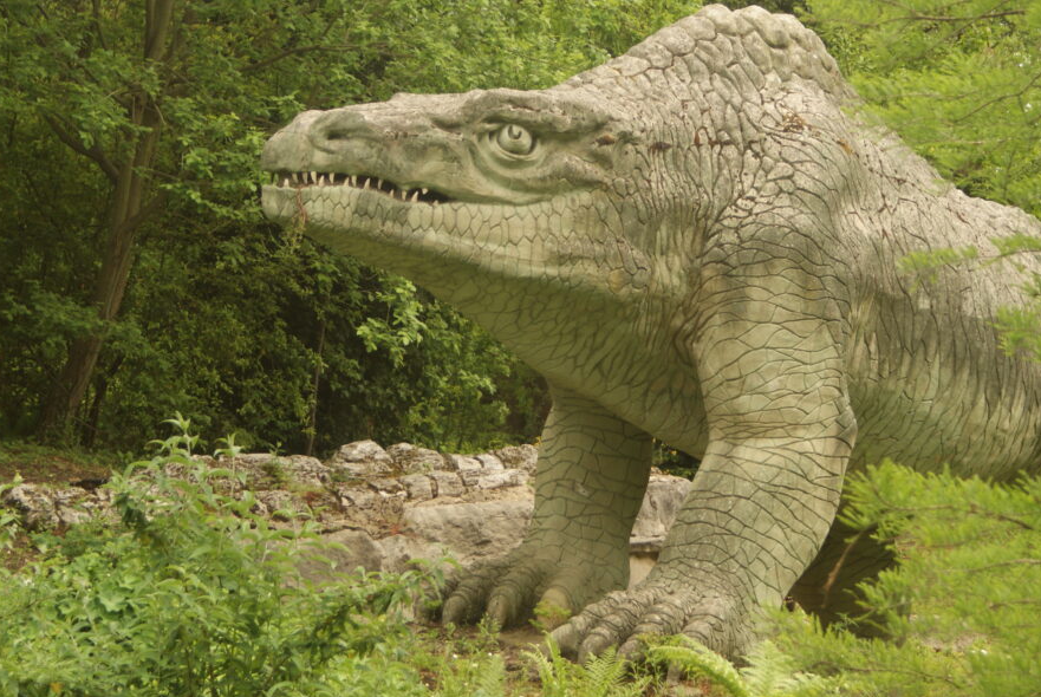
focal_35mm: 122
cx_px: 594
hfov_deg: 16.8
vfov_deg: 11.3
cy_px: 320
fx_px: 3532
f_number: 8
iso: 200
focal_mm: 70
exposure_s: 1/125
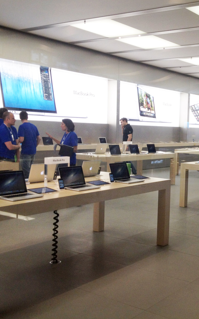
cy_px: 159
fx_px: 434
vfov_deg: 40.3
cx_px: 178
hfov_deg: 25.1
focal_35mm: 50
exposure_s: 1/120
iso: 80
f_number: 2.4
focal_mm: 4.28
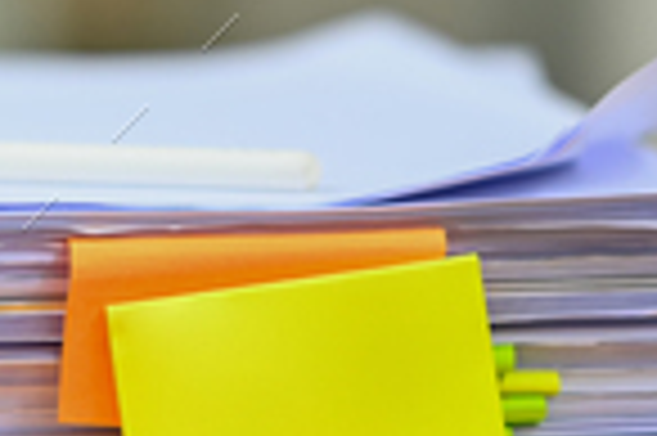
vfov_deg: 4.0
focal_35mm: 344
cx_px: -207
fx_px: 6271
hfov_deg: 6.0
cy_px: -29
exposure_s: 1/400
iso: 500
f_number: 2
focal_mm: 85
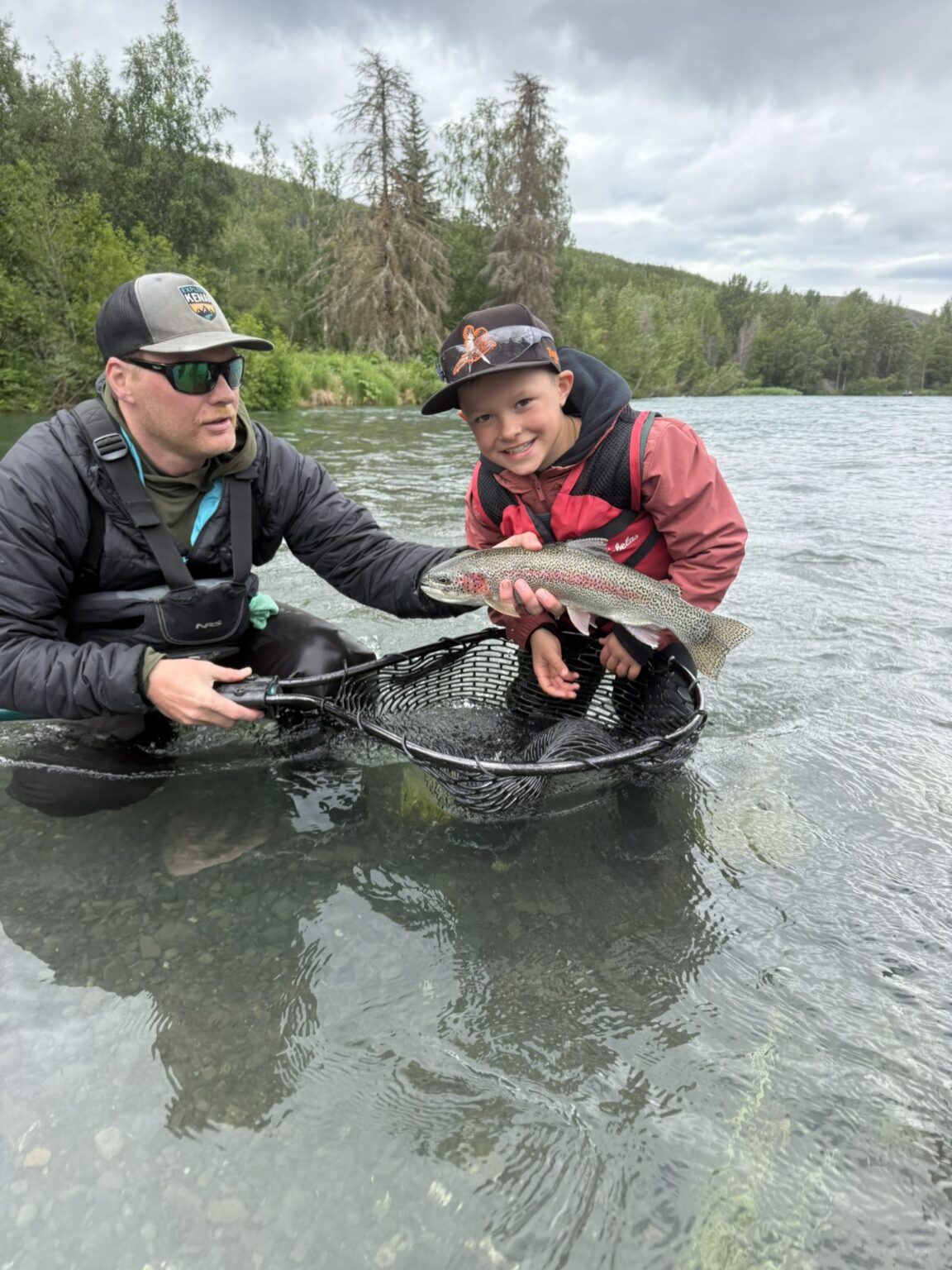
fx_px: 880
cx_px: 476
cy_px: 635
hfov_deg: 56.8
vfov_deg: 71.6
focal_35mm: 24
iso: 100
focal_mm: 6.76
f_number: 1.78
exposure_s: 1/1156
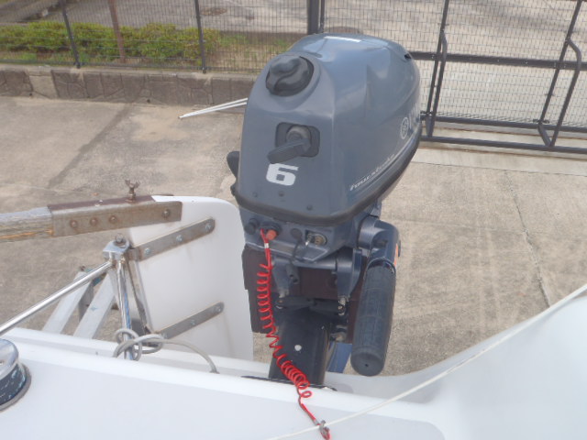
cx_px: 294
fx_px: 475
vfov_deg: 49.7
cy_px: 220
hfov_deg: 63.4
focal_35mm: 28
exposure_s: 1/250
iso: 64
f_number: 4
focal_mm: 5
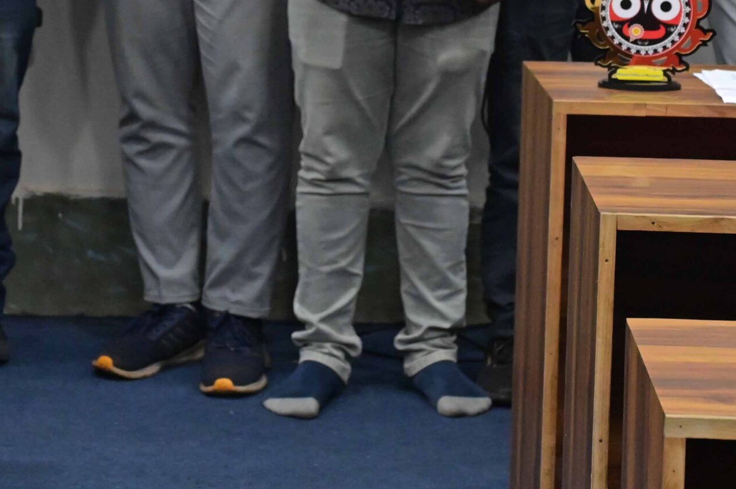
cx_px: 219
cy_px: -181
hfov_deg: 8.6
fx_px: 4903
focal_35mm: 240
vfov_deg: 5.7
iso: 640
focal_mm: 85
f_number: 1.8
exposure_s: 1/250
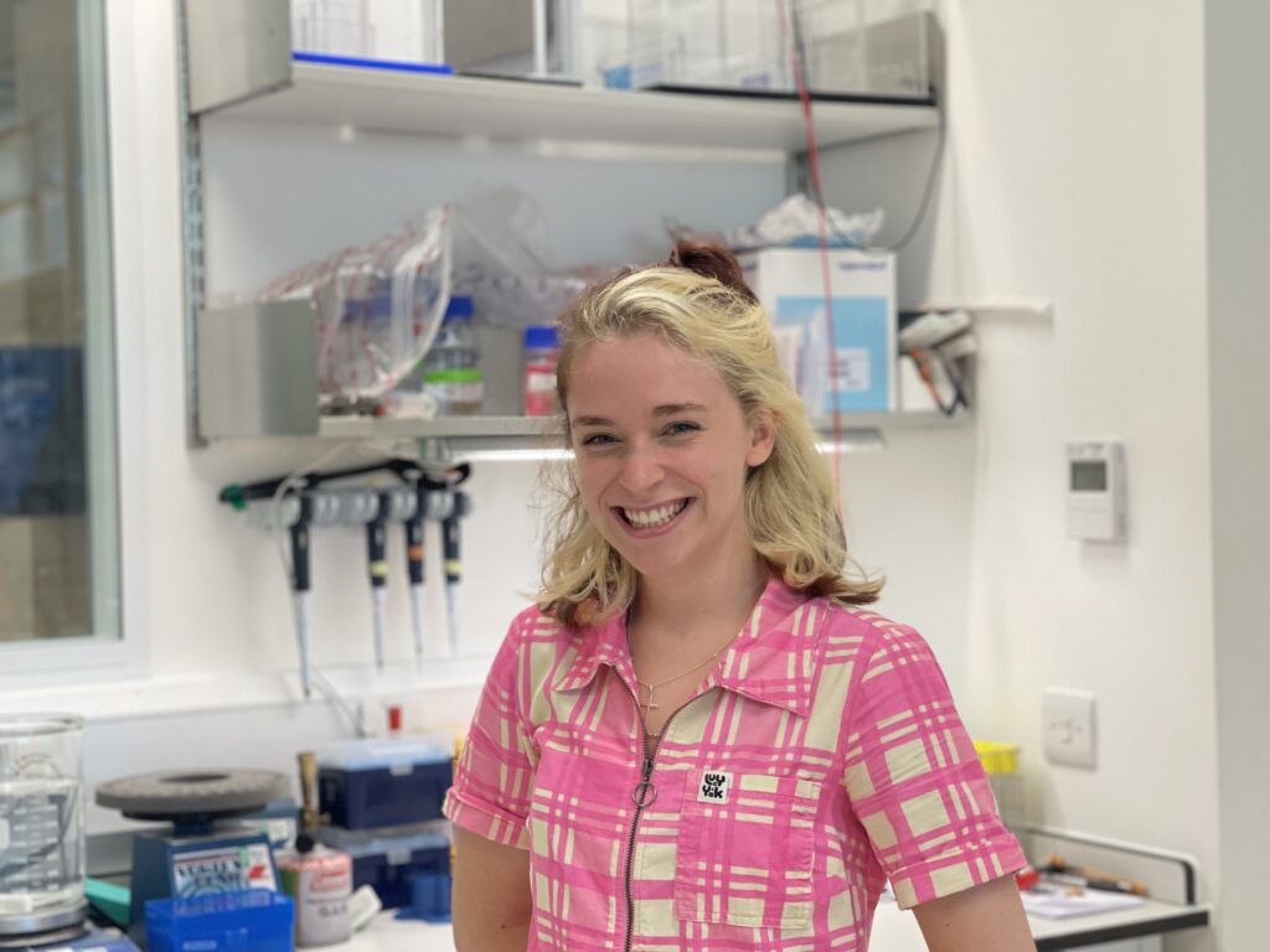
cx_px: 635
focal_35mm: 64
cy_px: 476
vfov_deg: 22.9
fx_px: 2348
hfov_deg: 30.3
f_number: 2.2
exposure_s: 1/100
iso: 250
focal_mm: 7.5
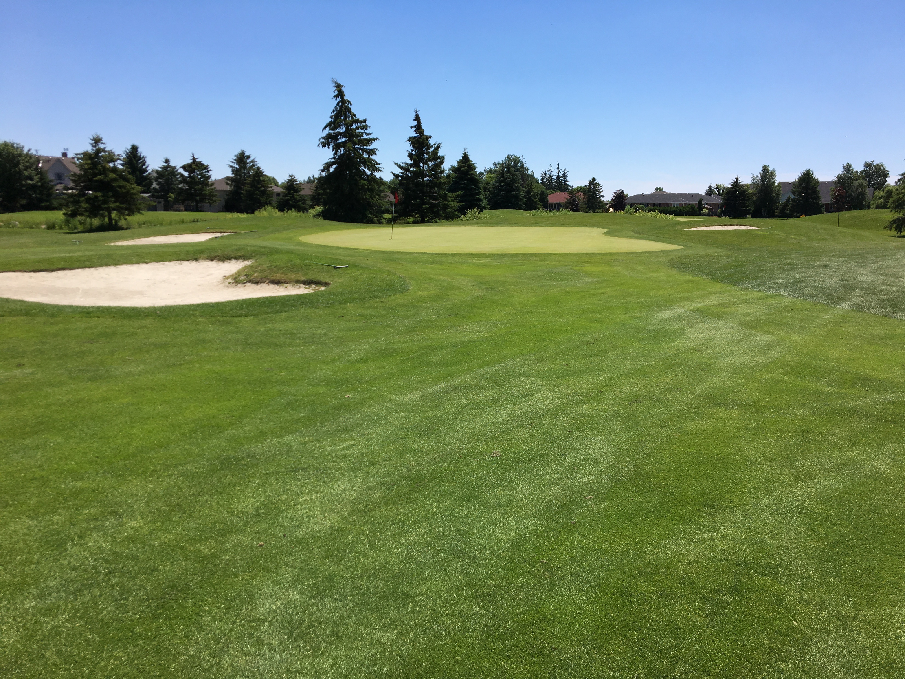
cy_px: 340
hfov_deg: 61.7
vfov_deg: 48.2
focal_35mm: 29
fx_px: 758
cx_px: 452
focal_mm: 4.15
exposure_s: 1/2404
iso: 25
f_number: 2.2
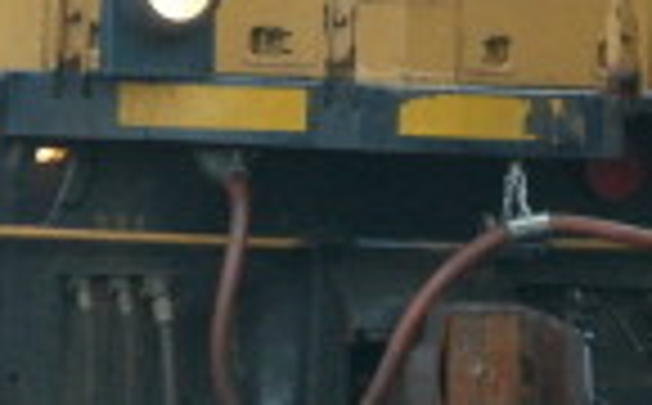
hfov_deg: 3.5
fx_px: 10499
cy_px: -142
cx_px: -252
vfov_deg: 2.2
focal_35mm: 592
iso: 400
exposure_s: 1/160
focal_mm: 70
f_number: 5
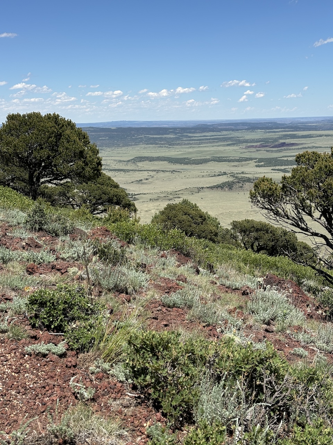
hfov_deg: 28.0
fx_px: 667
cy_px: 222
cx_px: 166
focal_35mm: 52
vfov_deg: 36.8
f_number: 1.6
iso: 40
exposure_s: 1/3205
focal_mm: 5.96
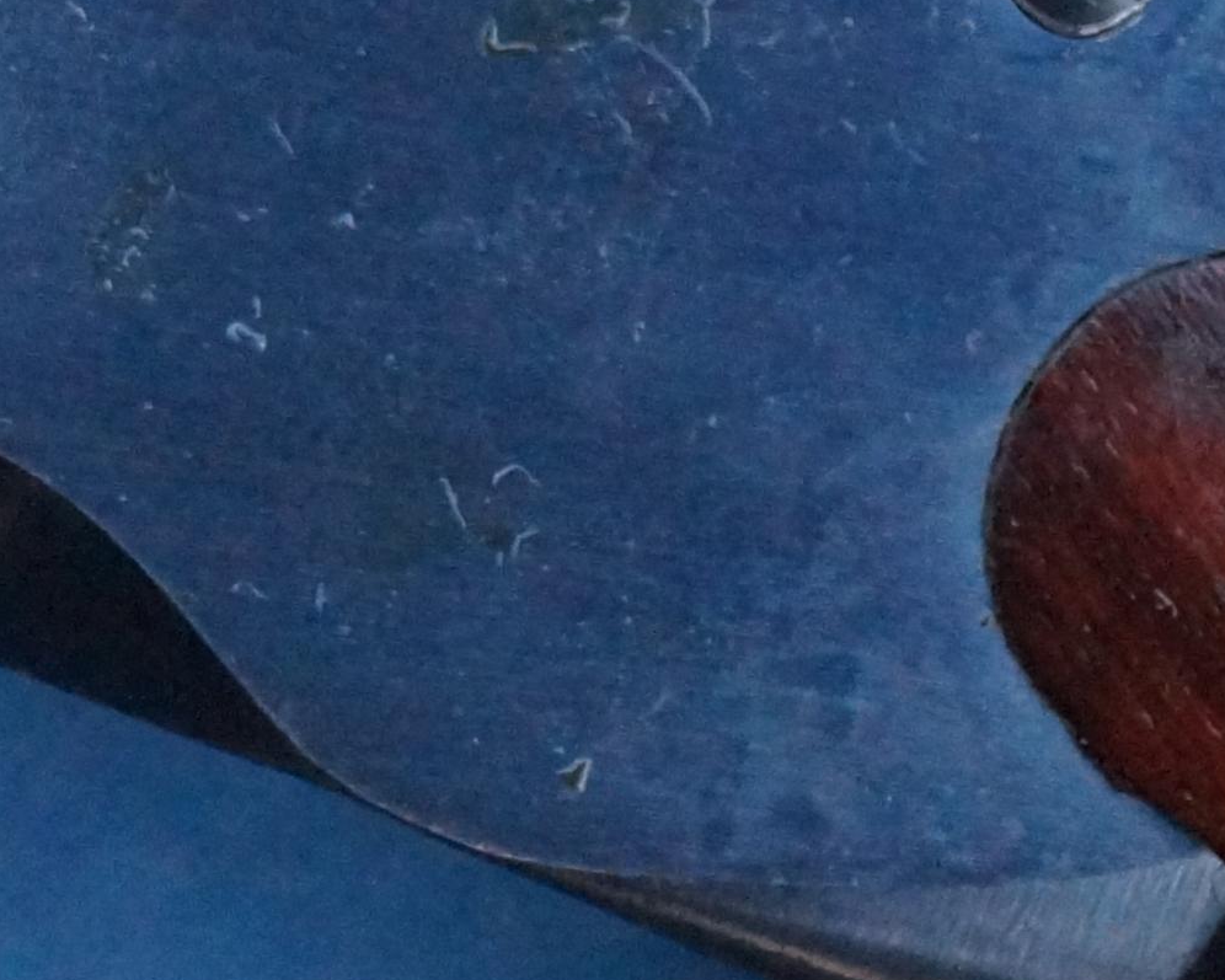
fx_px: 14081
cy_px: -616
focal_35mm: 388
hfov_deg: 5.0
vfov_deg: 4.0
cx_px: 119
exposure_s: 1/40
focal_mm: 55
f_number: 5.6
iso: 3200
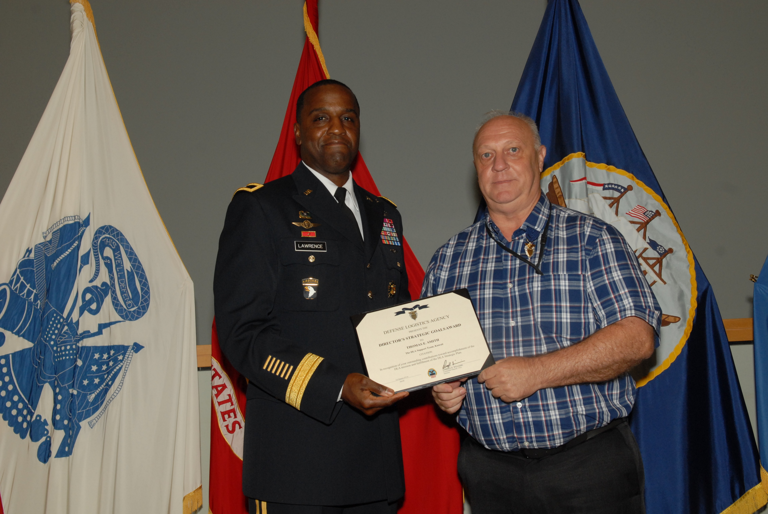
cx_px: 384
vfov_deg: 34.3
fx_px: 833
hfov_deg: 49.5
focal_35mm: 39
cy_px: 257
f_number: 7.1
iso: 400
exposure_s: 1/80
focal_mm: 26
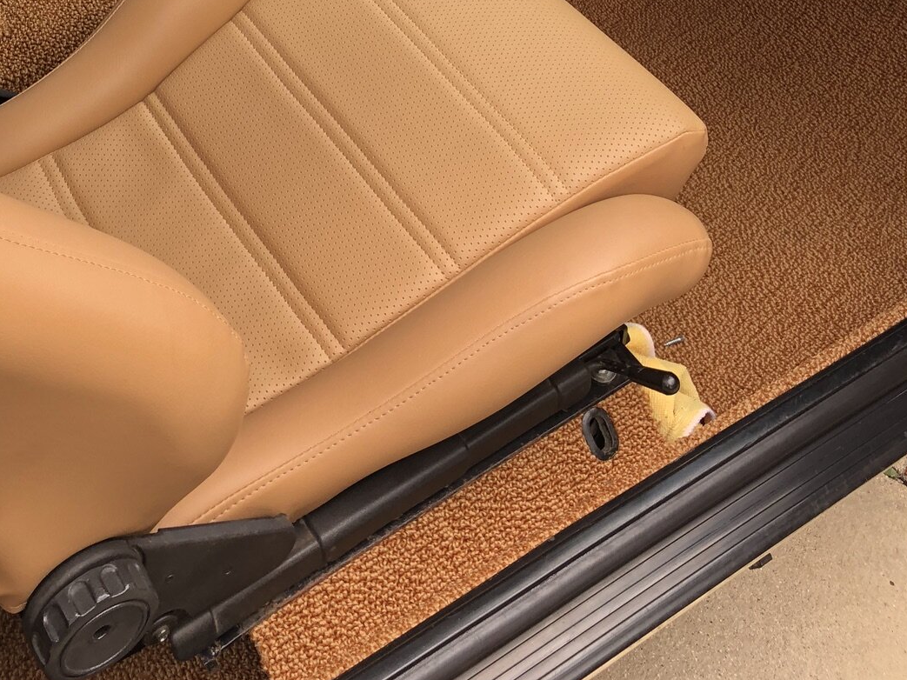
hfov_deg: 34.8
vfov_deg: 23.6
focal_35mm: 55
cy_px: -189
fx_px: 1441
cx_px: 374
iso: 20
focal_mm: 4
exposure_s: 1/144
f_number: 1.8
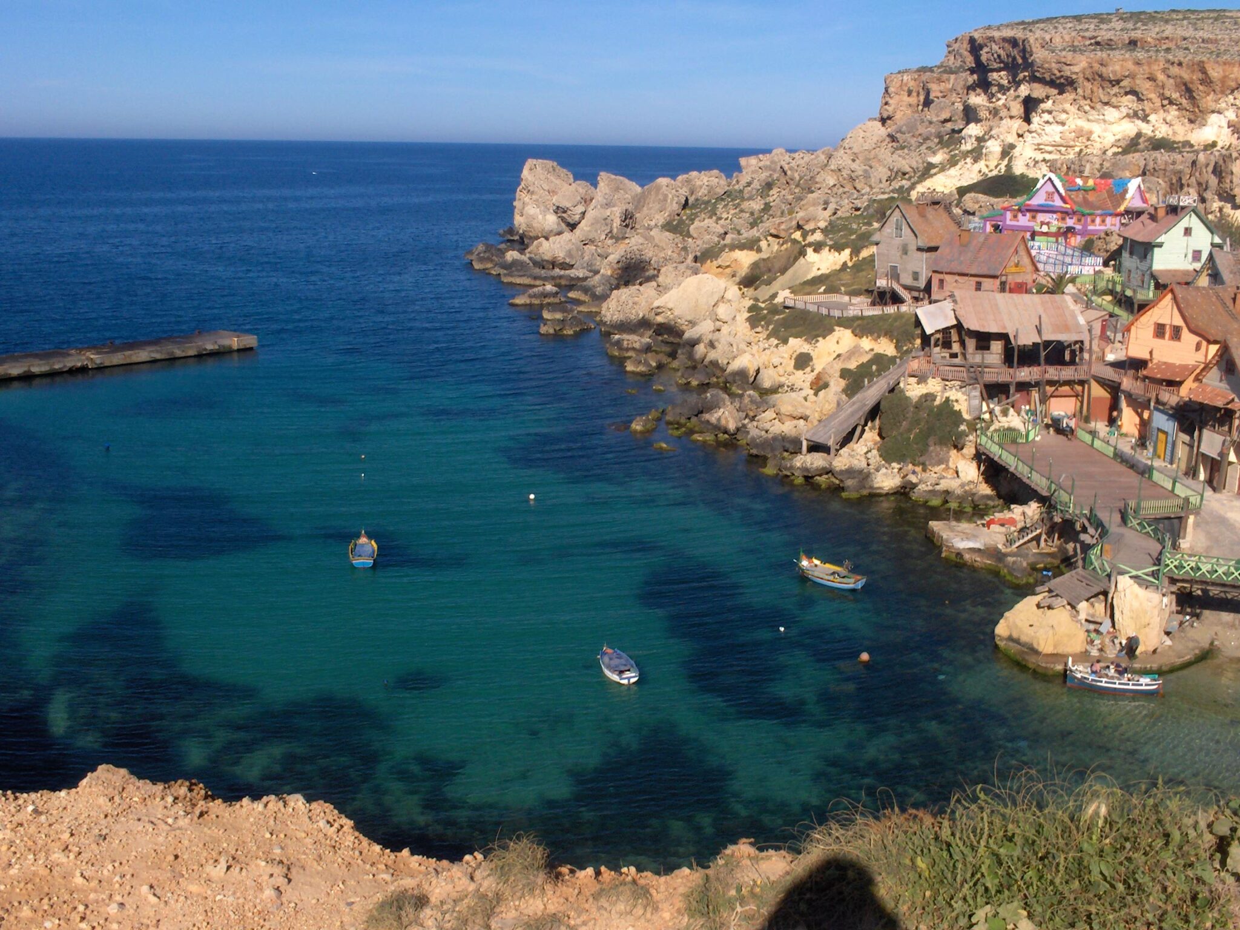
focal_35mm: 37
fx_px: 1325
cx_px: 620
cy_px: 465
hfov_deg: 50.1
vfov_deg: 38.7
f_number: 6.5
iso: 100
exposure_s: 1/633
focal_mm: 6.11
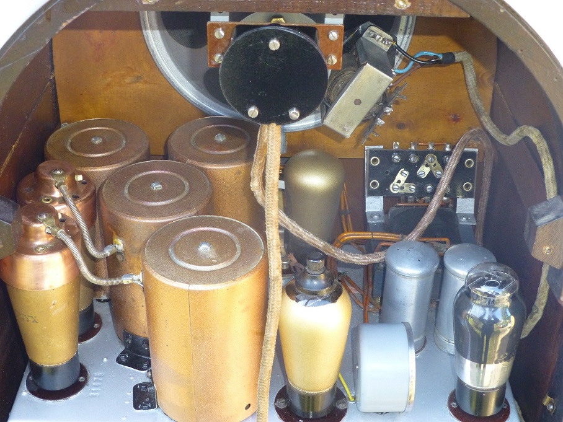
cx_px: 282
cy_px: 211
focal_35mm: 54
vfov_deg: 27.0
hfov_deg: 35.5
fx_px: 878
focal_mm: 9.7
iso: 400
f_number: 4.6
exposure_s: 1/60
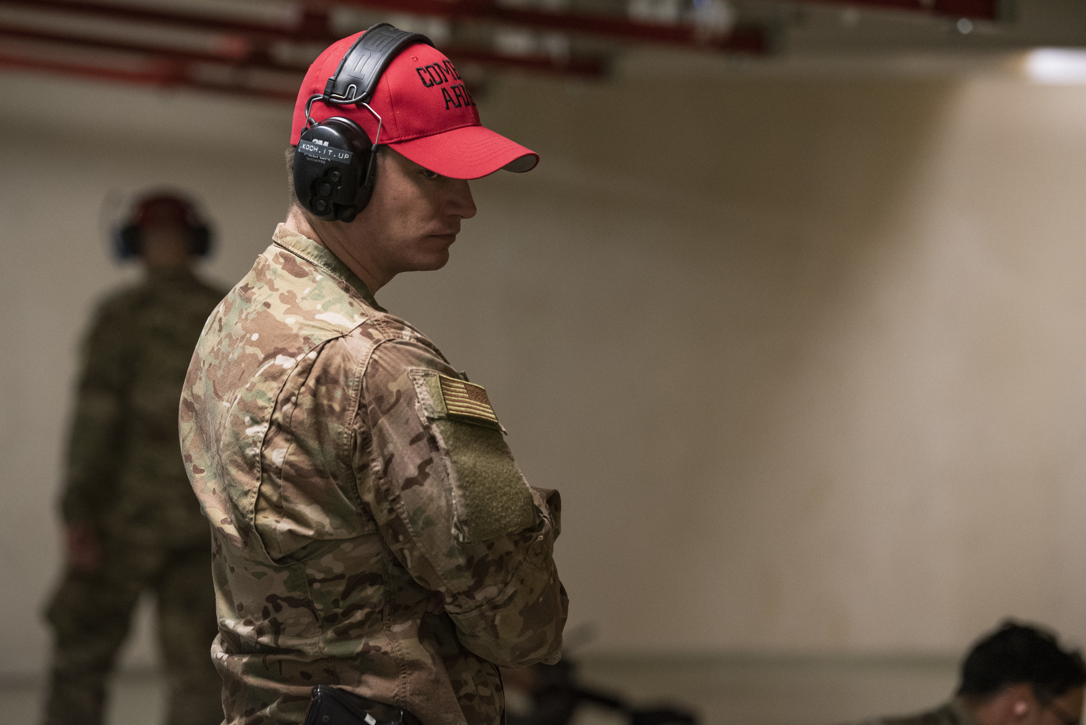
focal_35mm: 145
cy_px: 362
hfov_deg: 14.1
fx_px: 4376
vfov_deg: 9.5
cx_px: 543
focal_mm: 145
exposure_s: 1/200
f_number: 4
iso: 3200
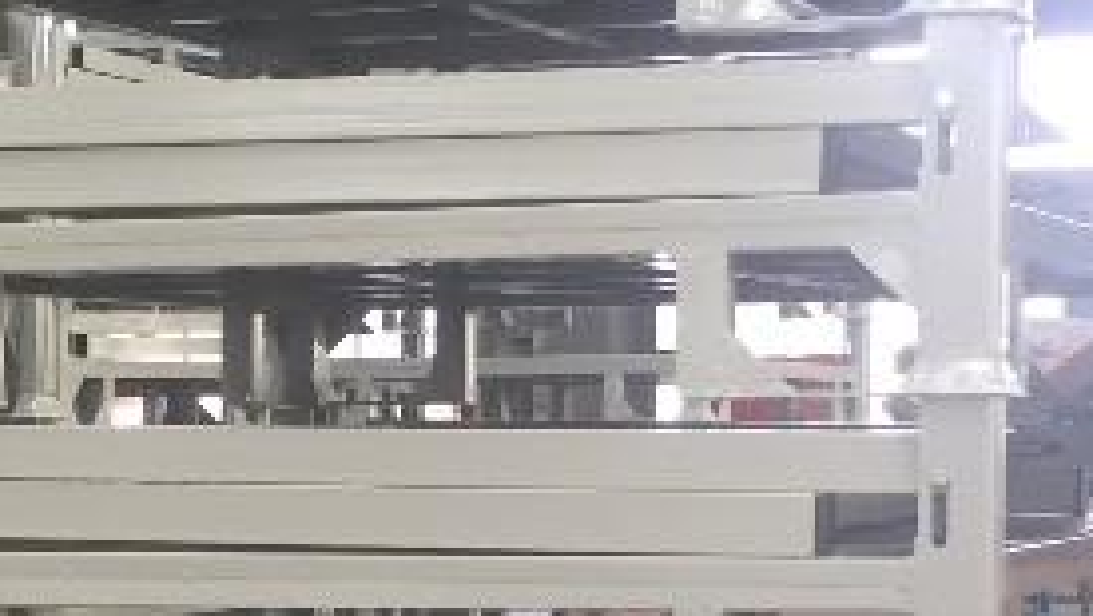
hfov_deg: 18.4
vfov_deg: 10.4
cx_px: 199
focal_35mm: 115
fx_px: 3335
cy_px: 715
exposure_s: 1/33
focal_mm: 4.15
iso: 32
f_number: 2.2
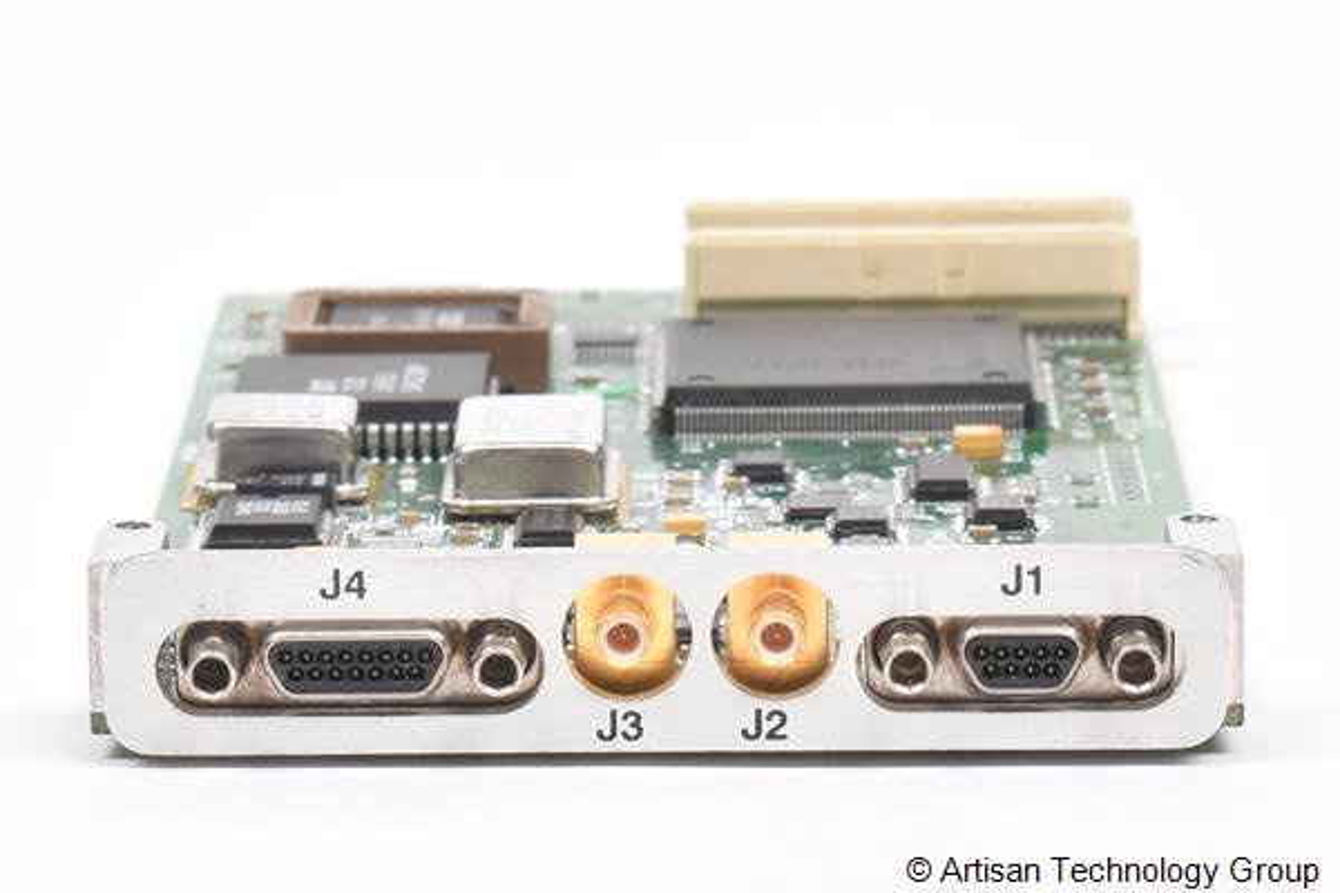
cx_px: 670
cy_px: 446
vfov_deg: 16.6
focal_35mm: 82
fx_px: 3071
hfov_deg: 24.6
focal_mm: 55
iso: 200
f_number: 11
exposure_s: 1/200
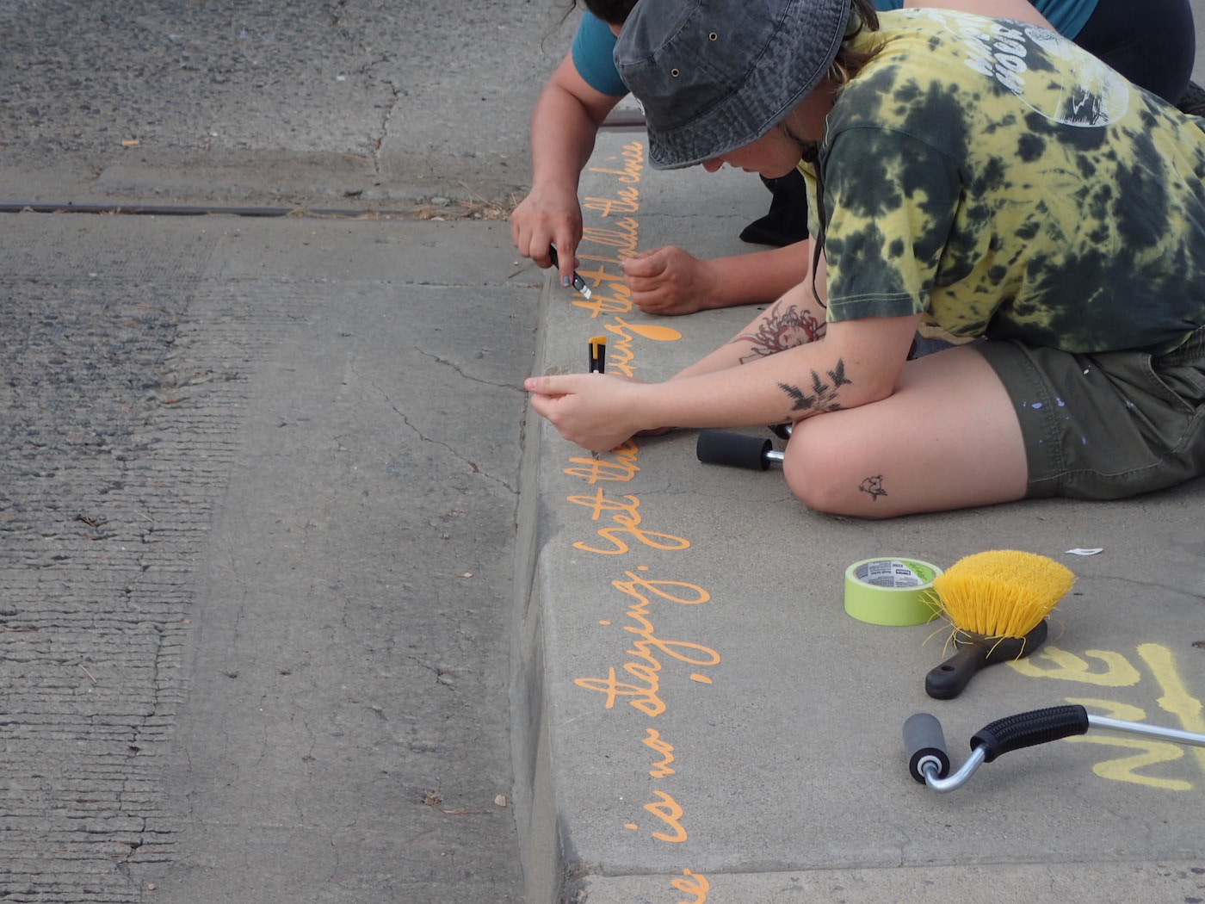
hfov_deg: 19.6
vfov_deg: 14.8
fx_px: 3481
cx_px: 602
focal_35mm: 100
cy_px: 452
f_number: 4.9
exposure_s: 1/200
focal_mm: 18
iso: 125
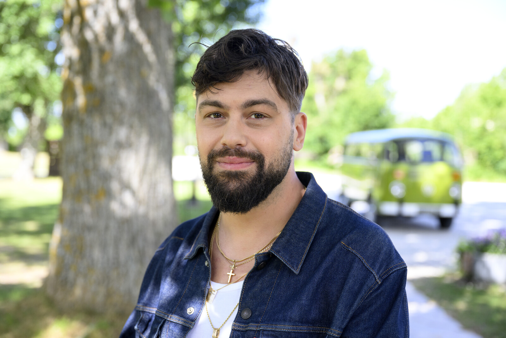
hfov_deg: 37.5
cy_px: 169
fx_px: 745
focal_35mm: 53
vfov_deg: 25.5
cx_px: 253
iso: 800
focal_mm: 53
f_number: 3.5
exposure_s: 1/1000
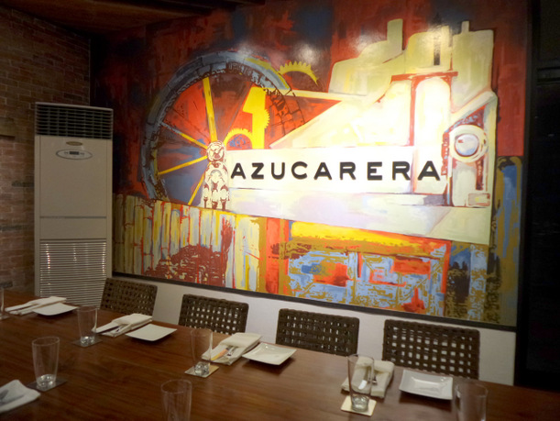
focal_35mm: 24
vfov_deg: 56.9
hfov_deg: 71.6
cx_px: 280
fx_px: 388
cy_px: 210
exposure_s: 1/15
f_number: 3.1
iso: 160
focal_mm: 4.4
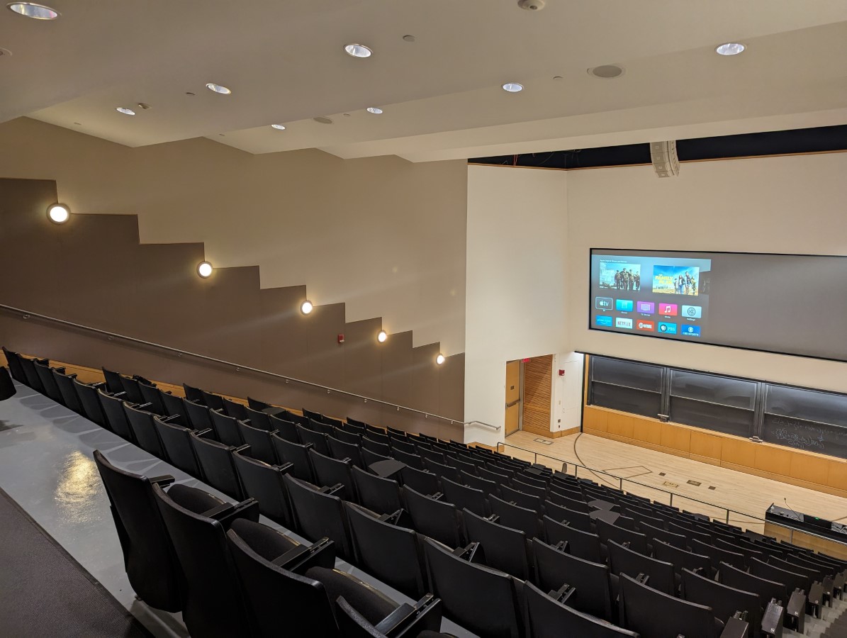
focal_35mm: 24
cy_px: 319
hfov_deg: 71.5
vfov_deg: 56.9
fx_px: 588
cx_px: 424
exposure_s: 1/24
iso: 157
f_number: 1.85
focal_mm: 6.81
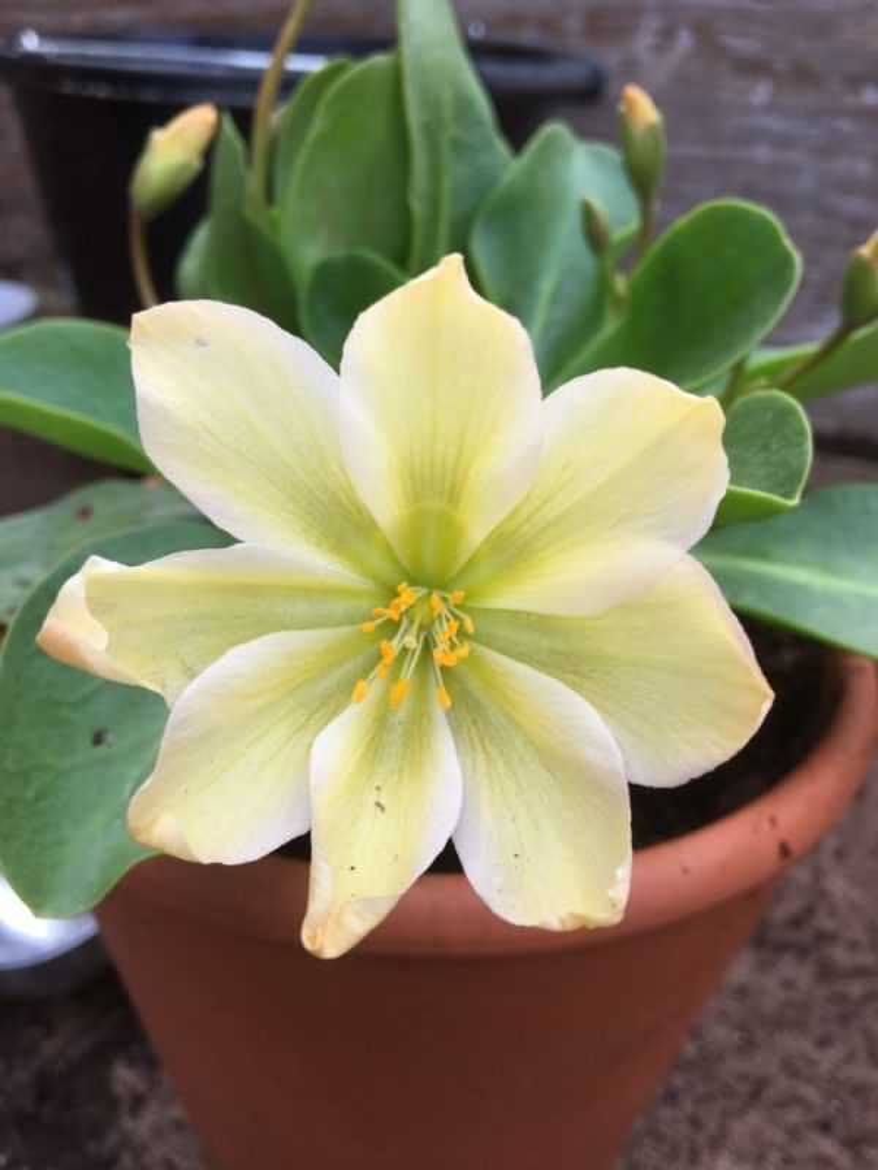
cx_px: 439
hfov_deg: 48.2
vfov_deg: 61.7
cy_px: 585
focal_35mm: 29
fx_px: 981
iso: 25
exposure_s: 1/227
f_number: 2.2
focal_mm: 4.15
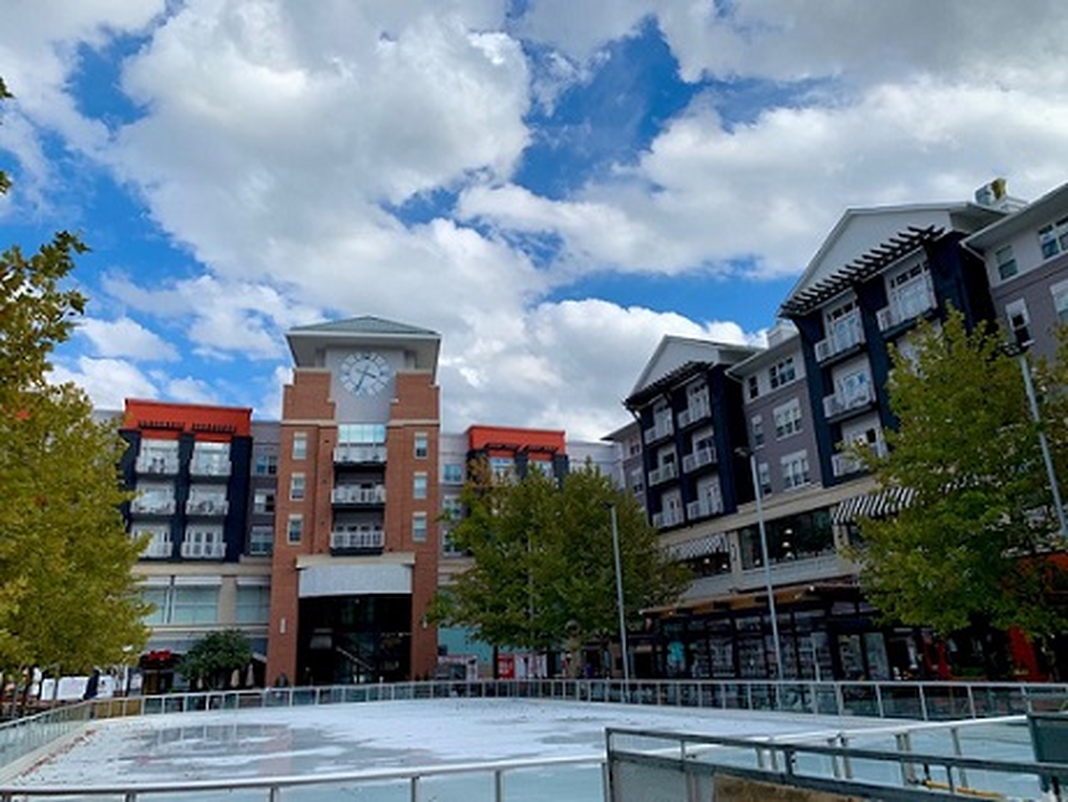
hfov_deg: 67.3
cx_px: 534
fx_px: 802
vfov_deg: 53.1
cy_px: 401
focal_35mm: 26
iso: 25
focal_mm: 4.25
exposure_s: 1/2681
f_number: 1.8
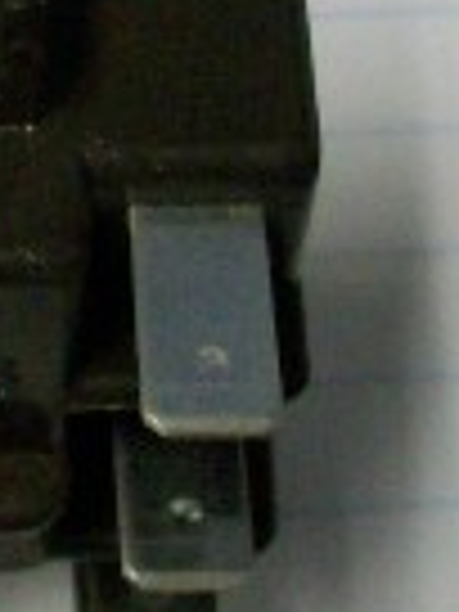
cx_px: -130
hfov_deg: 9.1
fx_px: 2829
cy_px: -558
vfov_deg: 11.3
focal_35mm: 160
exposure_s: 1/22.1
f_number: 2.8
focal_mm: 5.7
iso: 160
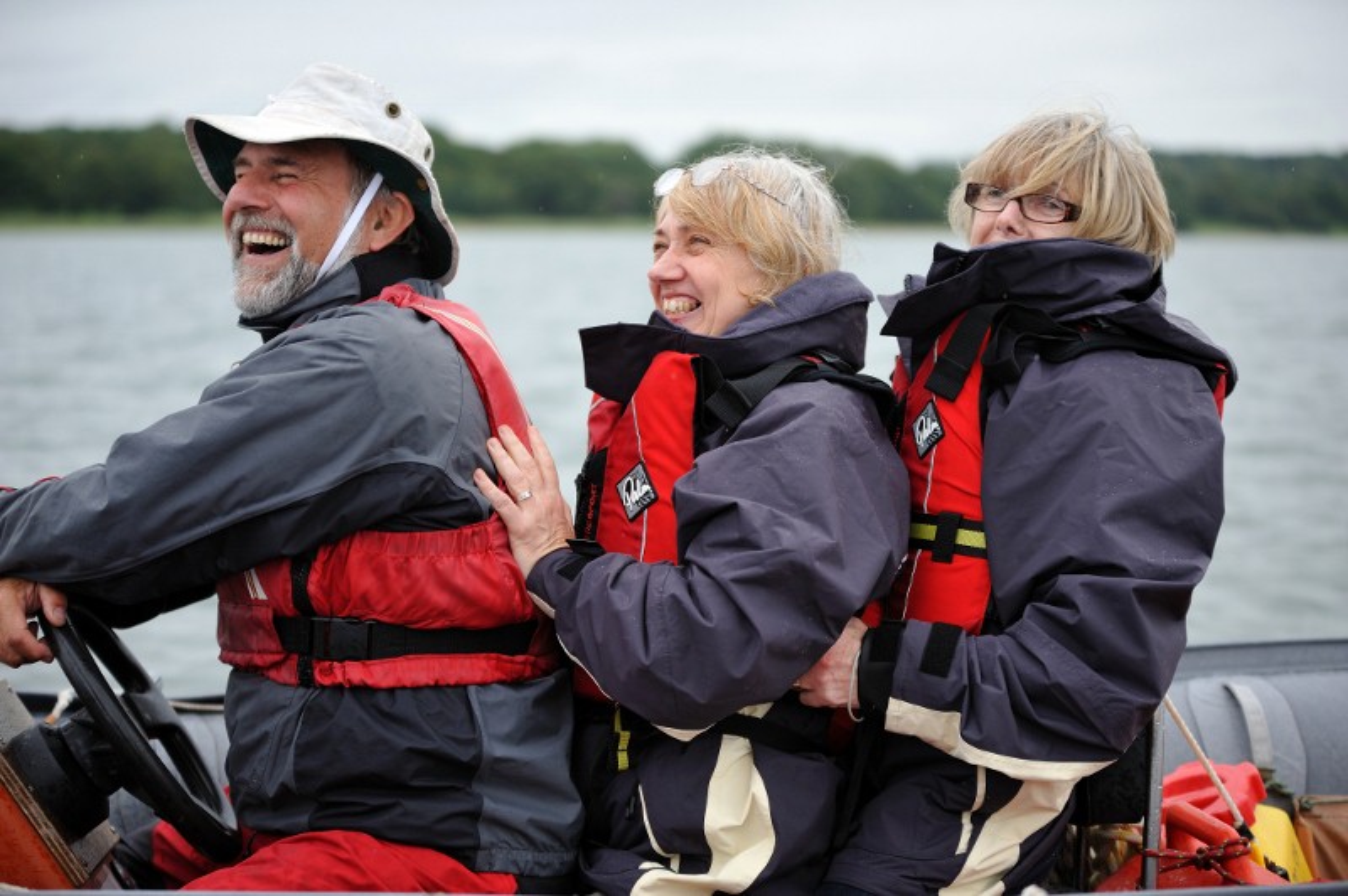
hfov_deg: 28.9
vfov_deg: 19.4
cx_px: 674
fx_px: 2619
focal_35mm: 70
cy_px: 448
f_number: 2.8
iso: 400
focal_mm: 70
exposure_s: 1/1600
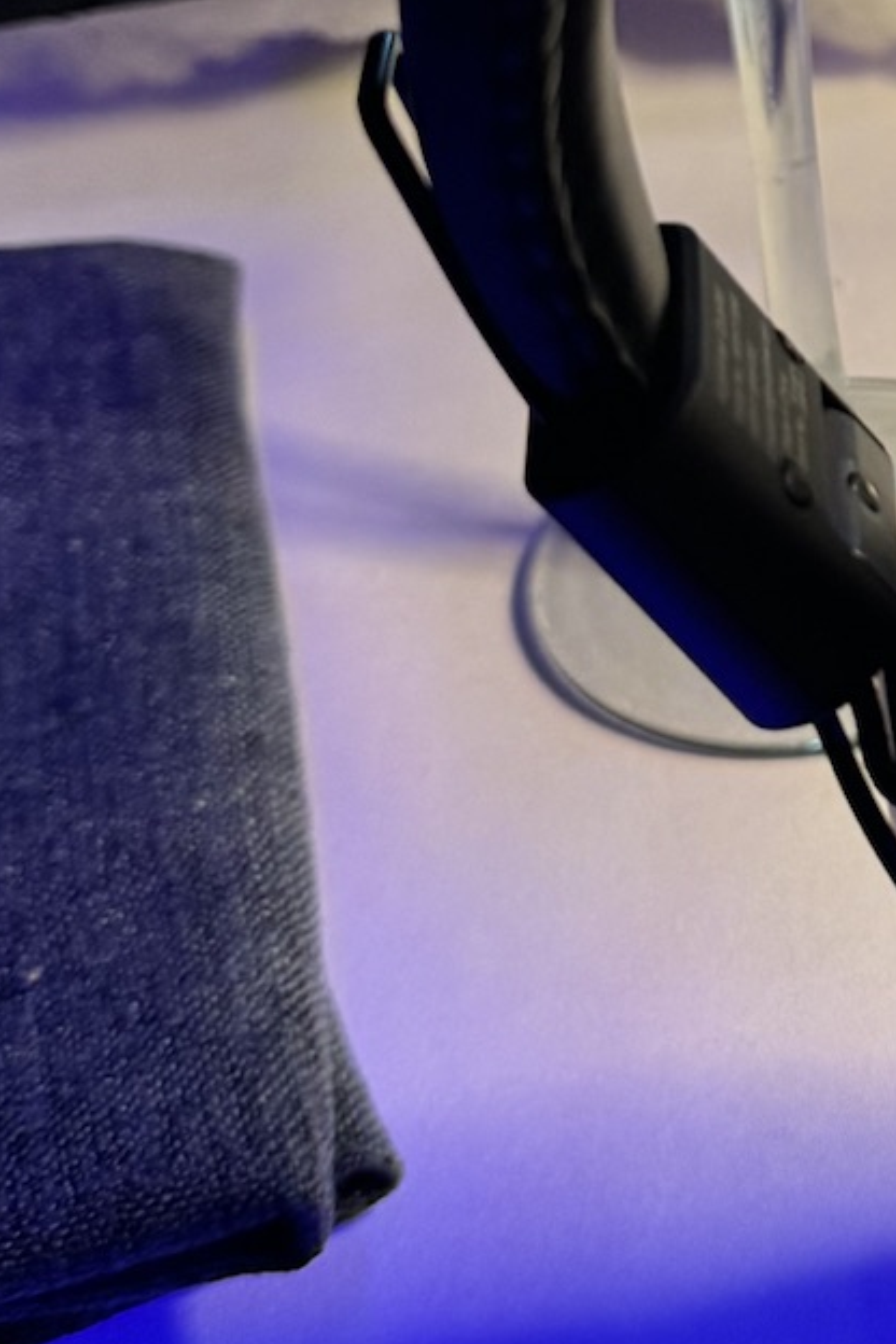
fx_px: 2986
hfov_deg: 15.5
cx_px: 1413
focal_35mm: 80
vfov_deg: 24.4
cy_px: 50
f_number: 1.78
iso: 200
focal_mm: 6.76
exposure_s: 1/99
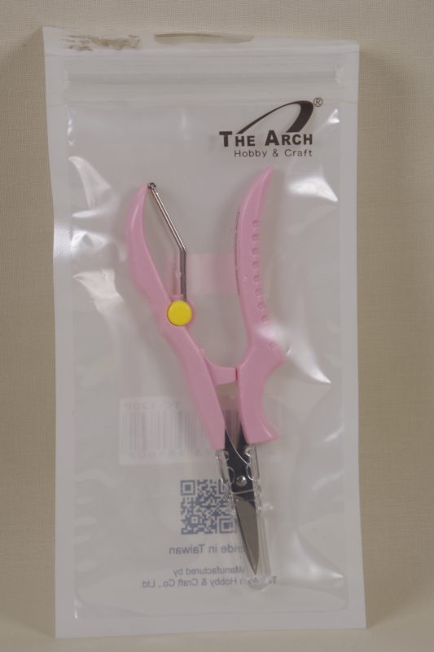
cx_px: 217
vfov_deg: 11.0
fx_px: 3383
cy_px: 326
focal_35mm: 187
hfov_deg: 7.3
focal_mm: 125
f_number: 20
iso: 100
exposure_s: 1/160
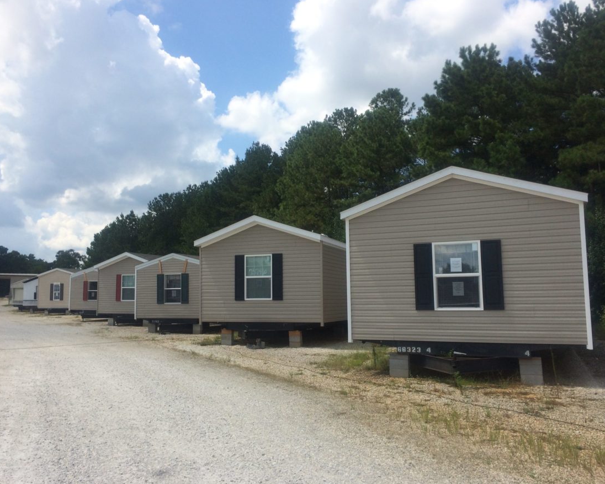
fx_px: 555
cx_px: 293
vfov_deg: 47.1
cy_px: 247
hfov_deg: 57.2
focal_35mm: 31
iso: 32
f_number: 2.2
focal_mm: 4.15
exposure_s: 1/2415
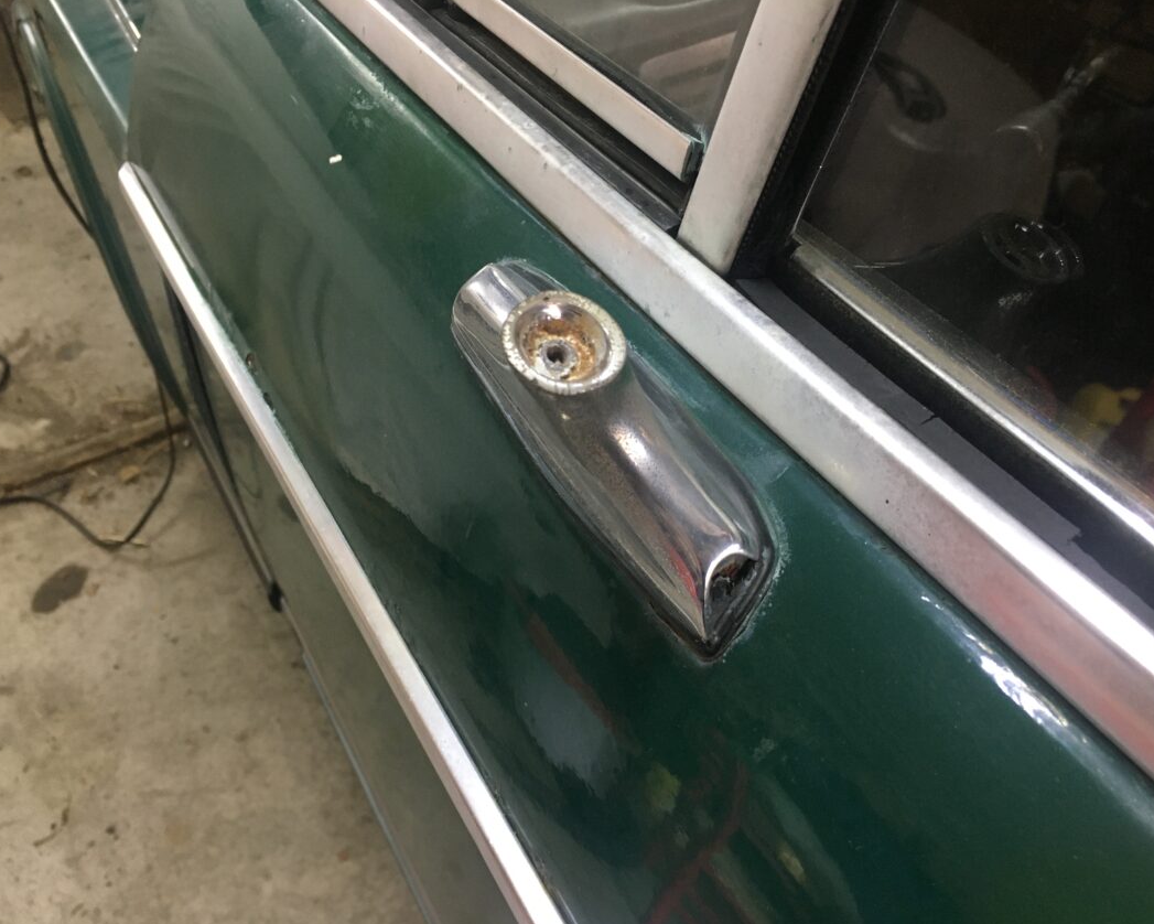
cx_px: 579
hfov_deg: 57.2
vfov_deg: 47.1
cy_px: 470
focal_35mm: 31
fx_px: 1059
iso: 125
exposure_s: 1/30
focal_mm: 4.15
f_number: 2.2
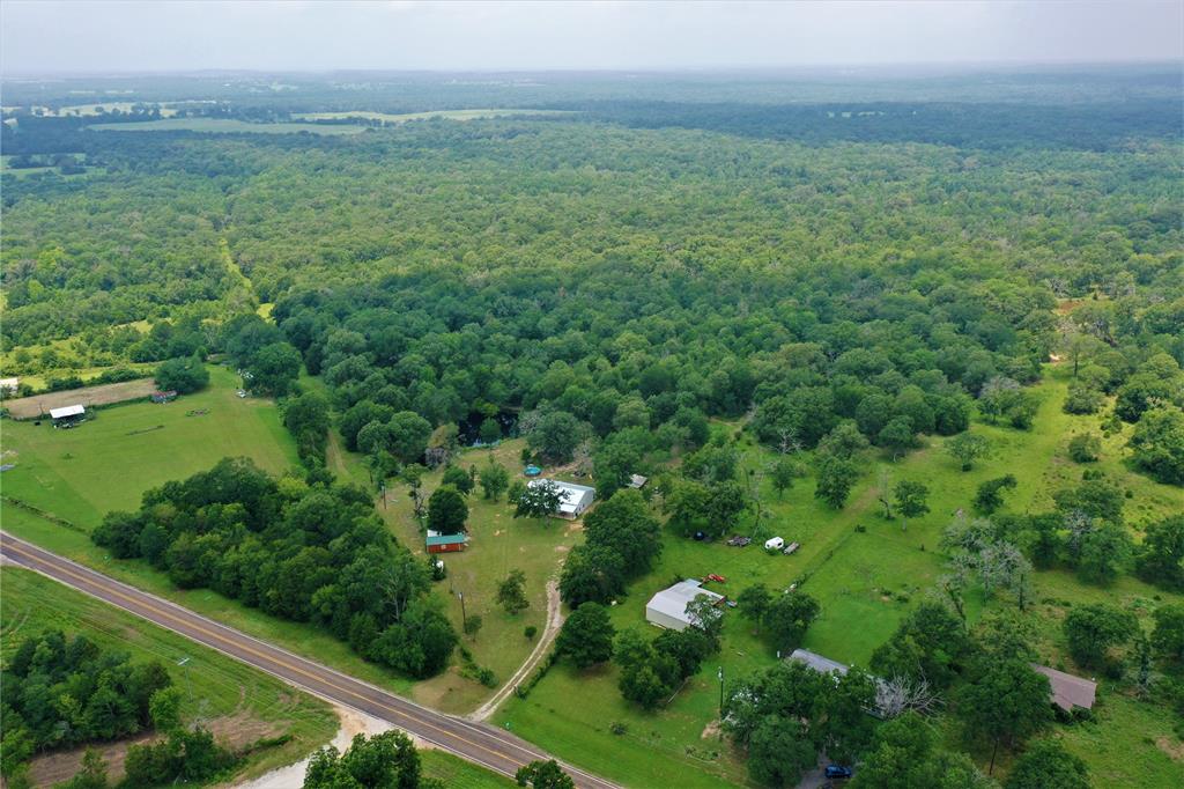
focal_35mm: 28
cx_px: 592
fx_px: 921
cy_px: 394
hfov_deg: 65.5
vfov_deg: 46.4
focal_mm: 10.26
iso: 100
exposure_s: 1/320
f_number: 5
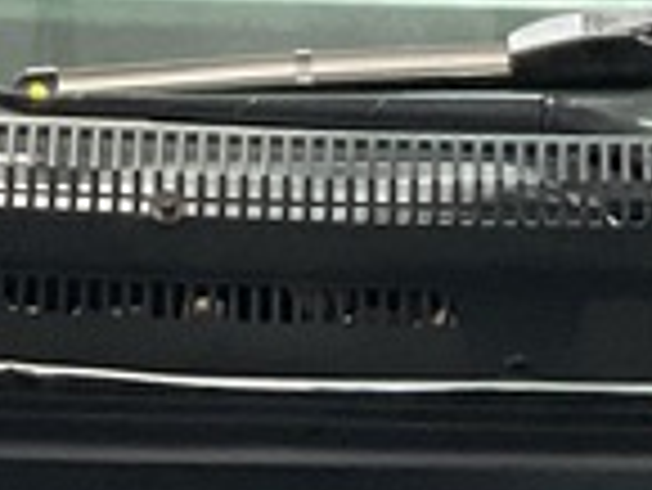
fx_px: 3619
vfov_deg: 7.4
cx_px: 499
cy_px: 1061
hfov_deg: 10.3
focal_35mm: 192
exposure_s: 1/60
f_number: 1.8
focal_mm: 3
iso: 125
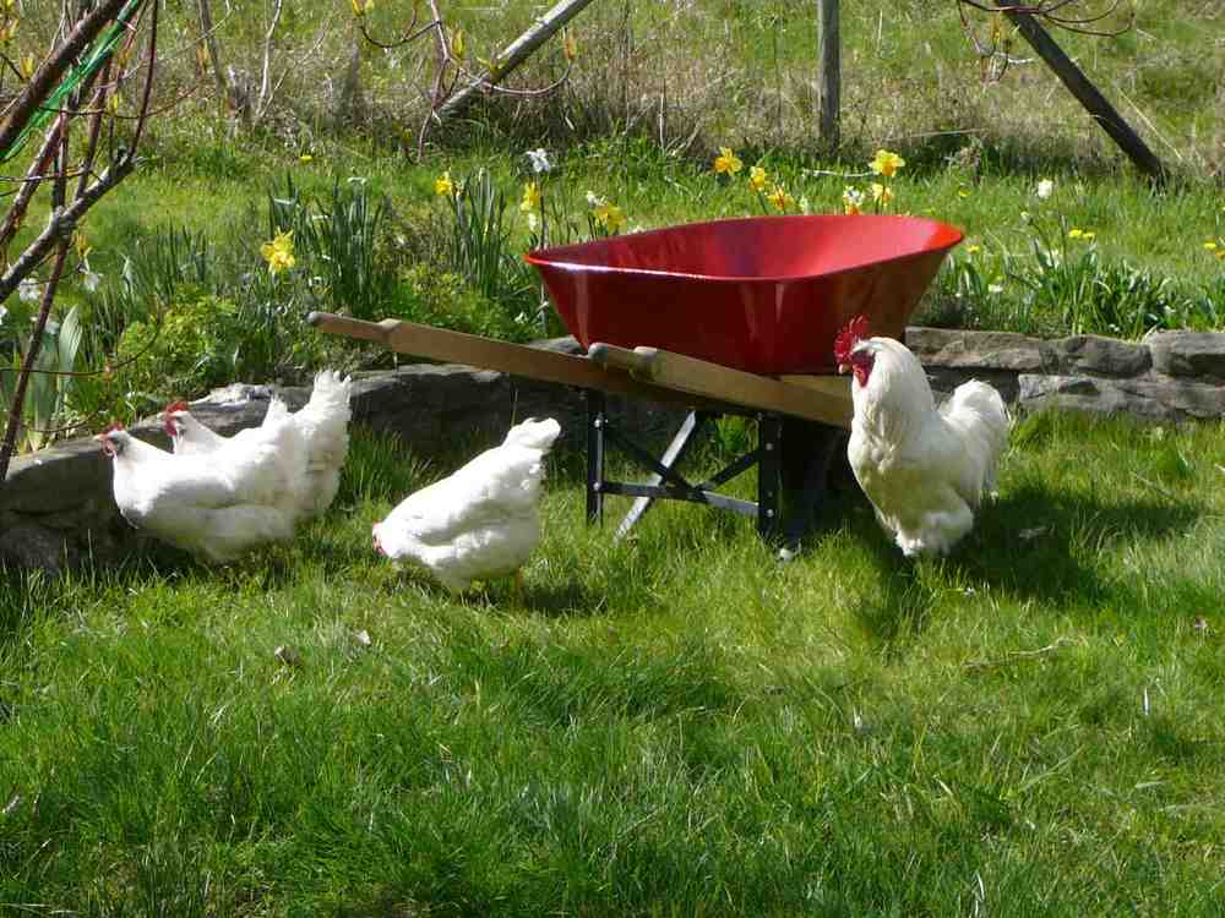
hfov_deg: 25.7
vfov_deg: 19.4
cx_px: 612
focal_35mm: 76
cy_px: 459
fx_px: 2690
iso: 80
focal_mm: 9.1
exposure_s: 1/500
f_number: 3.6
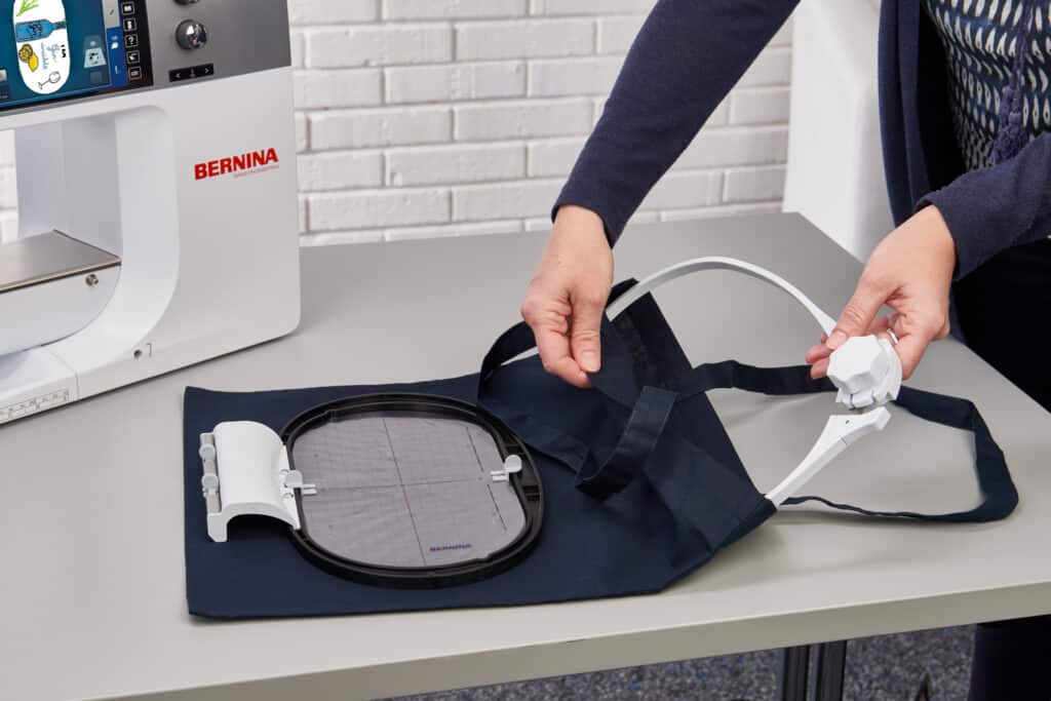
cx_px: 526
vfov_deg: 19.5
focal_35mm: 70
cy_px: 350
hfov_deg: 28.8
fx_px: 2044
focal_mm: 70
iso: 100
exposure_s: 1/8
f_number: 11
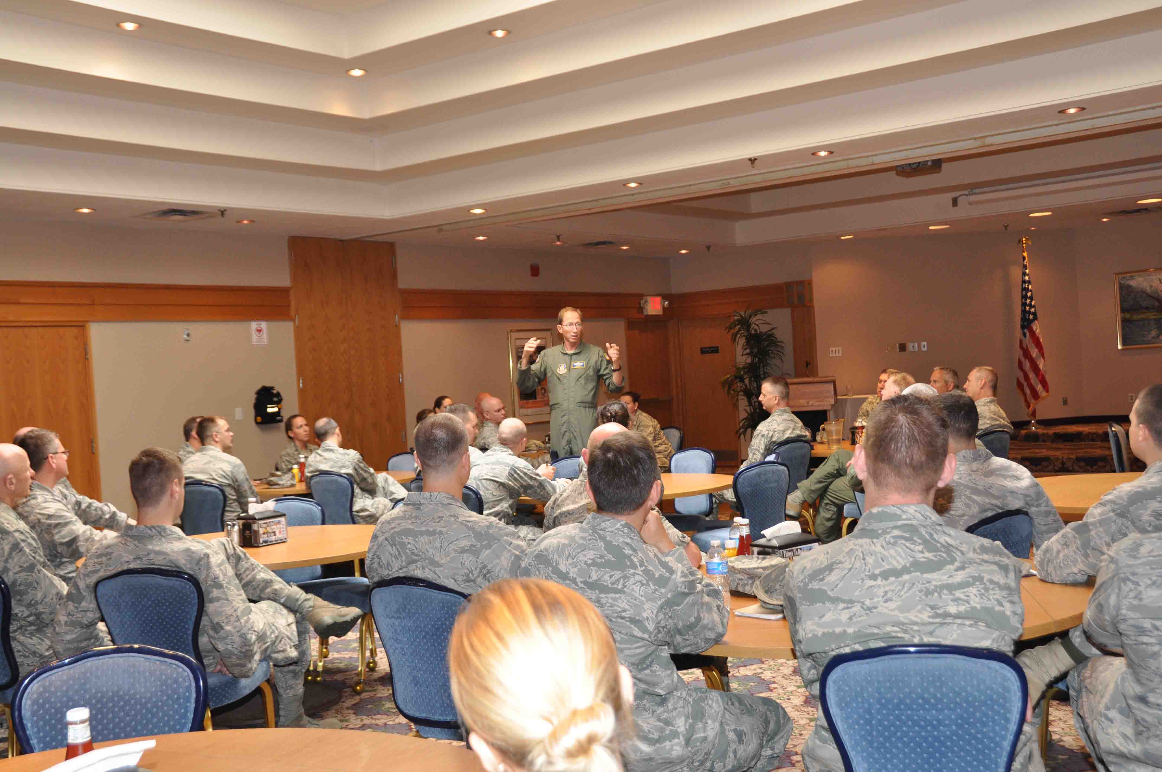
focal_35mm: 40
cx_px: 581
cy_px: 386
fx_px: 1306
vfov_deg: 32.9
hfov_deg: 48.0
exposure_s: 1/60
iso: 640
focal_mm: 27
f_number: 5.6
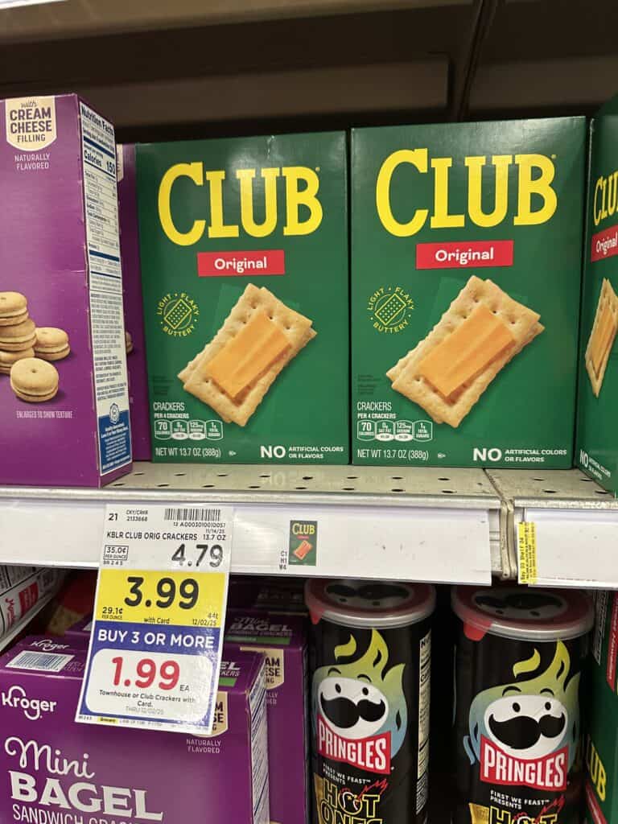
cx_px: 309
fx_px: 571
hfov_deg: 56.8
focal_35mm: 24
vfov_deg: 71.6
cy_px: 412
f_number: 1.78
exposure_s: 1/66
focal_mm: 6.86
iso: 250
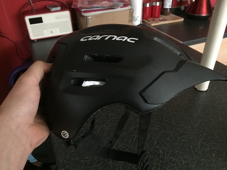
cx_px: 114
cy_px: 85
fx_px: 190
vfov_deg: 48.2
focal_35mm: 29
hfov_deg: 61.7
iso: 500
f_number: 2.2
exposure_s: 1/17
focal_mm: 4.15
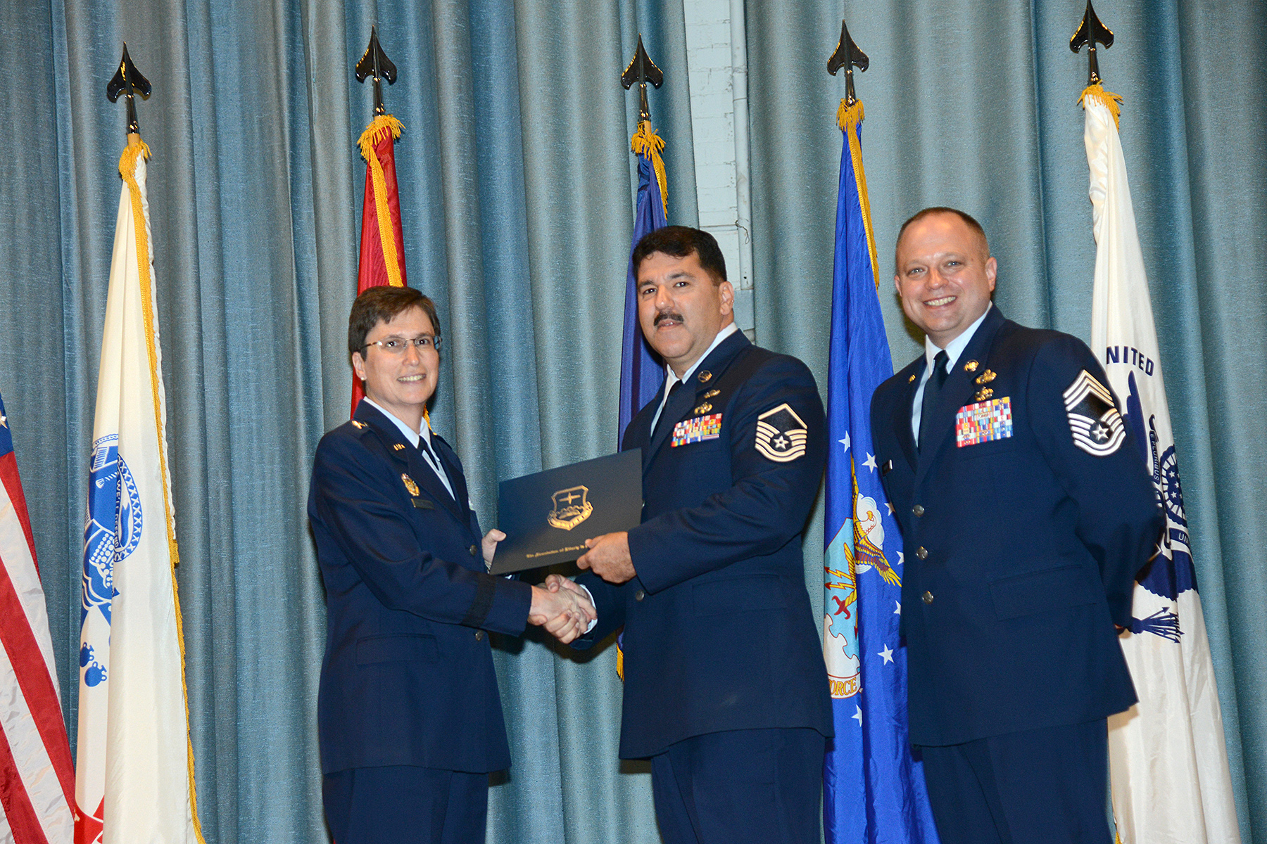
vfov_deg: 17.5
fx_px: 2745
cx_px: 634
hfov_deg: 26.0
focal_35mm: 78
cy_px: 422
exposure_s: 1/80
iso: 1250
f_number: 4
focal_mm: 78
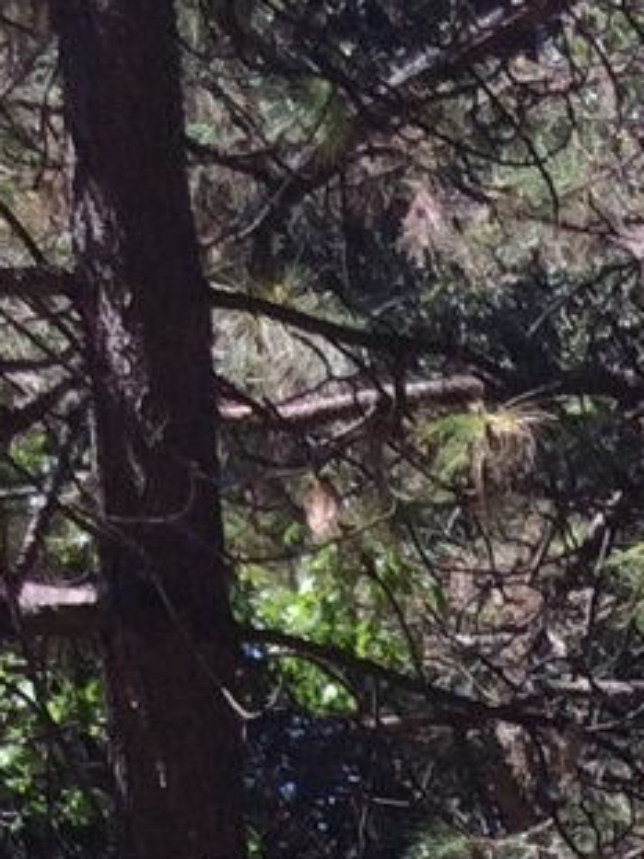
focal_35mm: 191
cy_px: 2533
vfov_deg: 8.7
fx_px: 4741
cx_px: 1868
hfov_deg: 7.0
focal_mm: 4.15
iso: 32
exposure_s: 1/746
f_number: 2.2
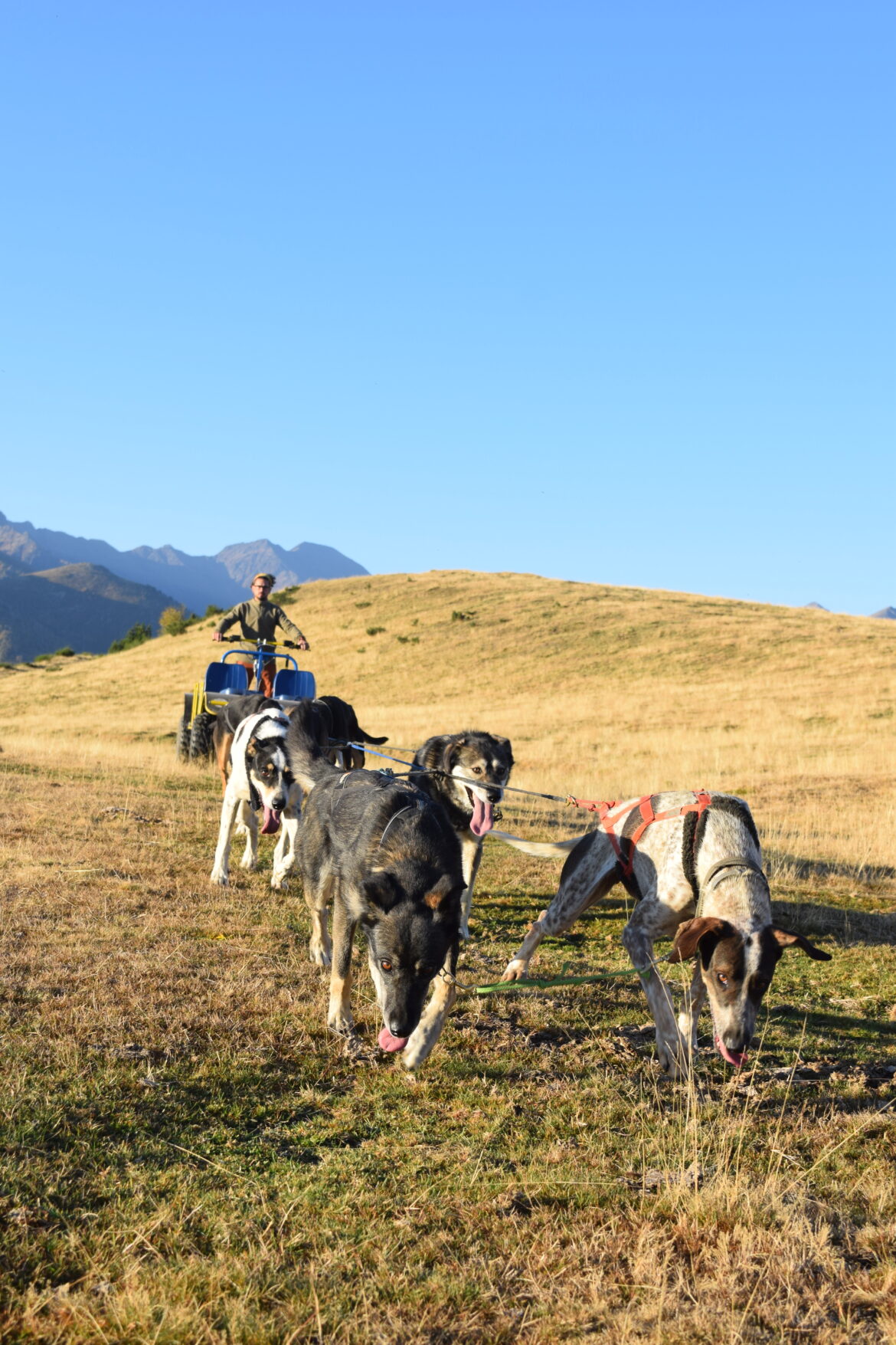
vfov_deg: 38.9
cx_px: 448
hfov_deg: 26.5
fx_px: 1904
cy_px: 672
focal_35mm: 51
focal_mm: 34
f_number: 8
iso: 200
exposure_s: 1/250
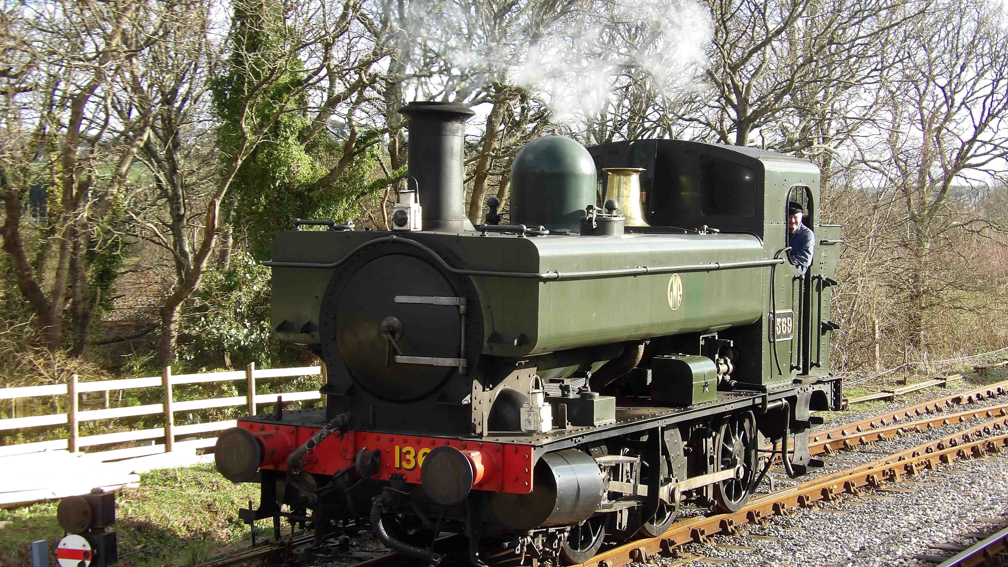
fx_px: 1818
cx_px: 504
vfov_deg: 17.7
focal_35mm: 68
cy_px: 299
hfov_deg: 31.0
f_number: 4
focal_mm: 11.1
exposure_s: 1/235
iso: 100
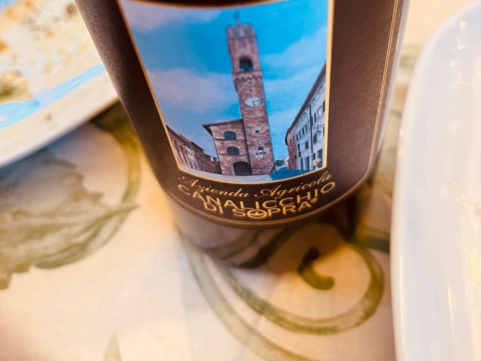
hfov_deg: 52.6
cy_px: 89
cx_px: 239
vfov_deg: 39.6
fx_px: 486
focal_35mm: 35
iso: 500
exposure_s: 1/60
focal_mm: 5.1
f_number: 1.6
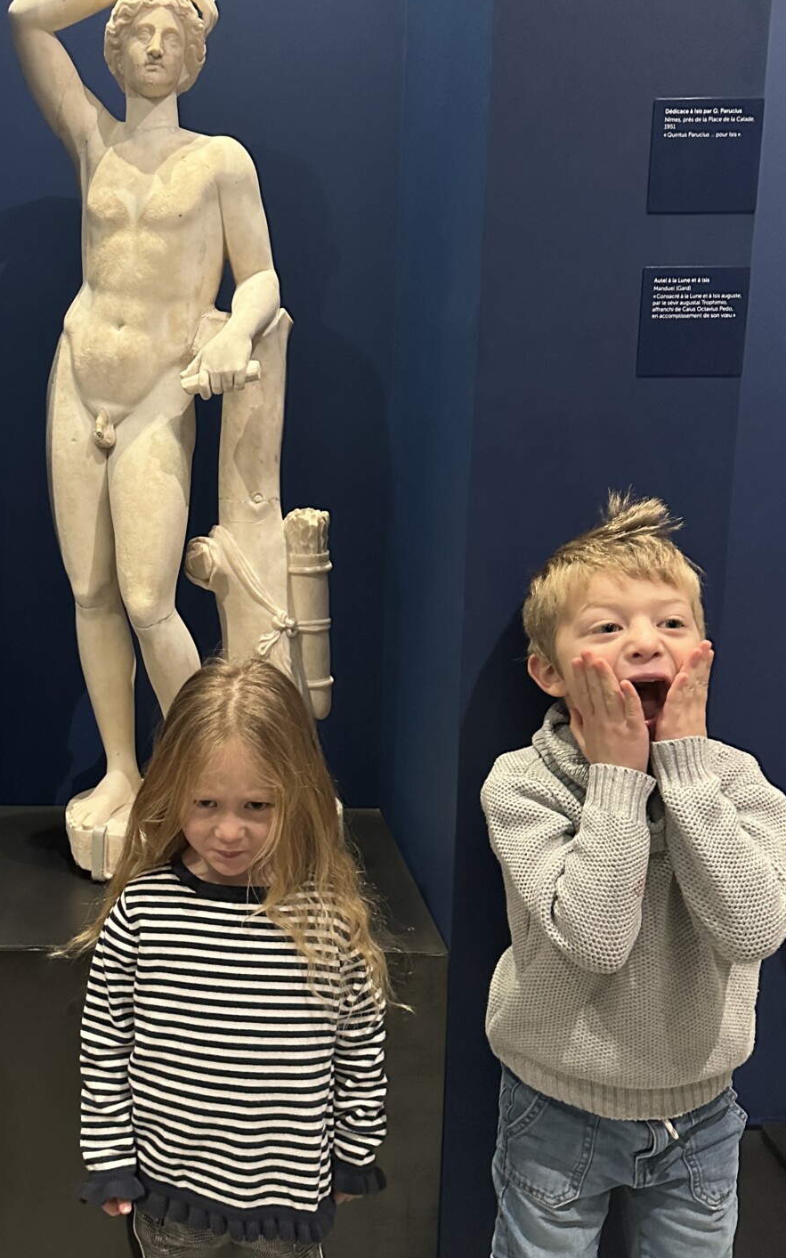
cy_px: 667
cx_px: 165
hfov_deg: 34.3
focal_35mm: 36
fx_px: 1234
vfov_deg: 54.0
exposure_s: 1/37
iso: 1000
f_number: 1.78
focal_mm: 6.86
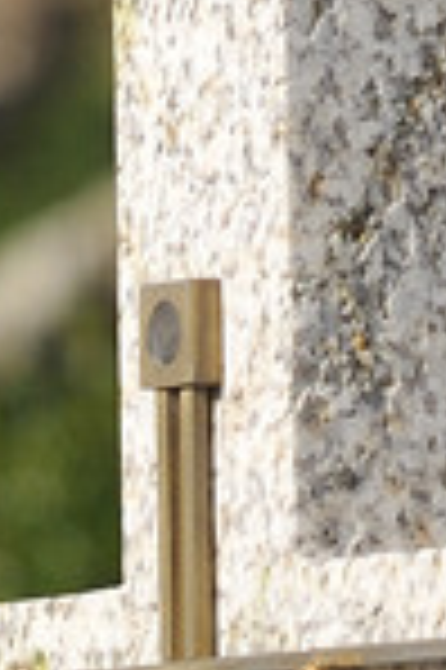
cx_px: -554
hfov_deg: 1.4
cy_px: 1934
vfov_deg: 2.1
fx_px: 18242
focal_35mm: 979
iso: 200
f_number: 4.5
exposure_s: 1/1600
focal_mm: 95
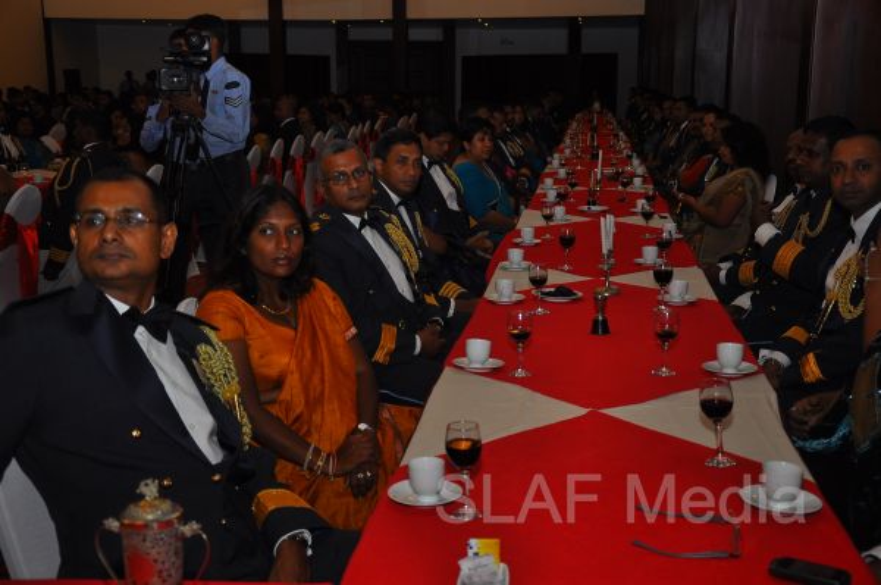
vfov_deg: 28.0
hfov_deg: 41.2
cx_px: 440
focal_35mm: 48
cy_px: 292
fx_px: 1173
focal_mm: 32
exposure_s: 1/125
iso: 320
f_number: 5.6
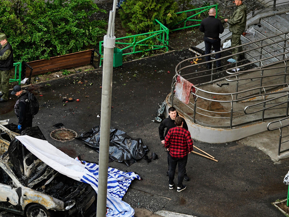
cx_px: 32
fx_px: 1962
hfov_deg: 8.4
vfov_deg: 6.3
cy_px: 85
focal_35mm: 235
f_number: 2.8
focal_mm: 116
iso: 200
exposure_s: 1/640
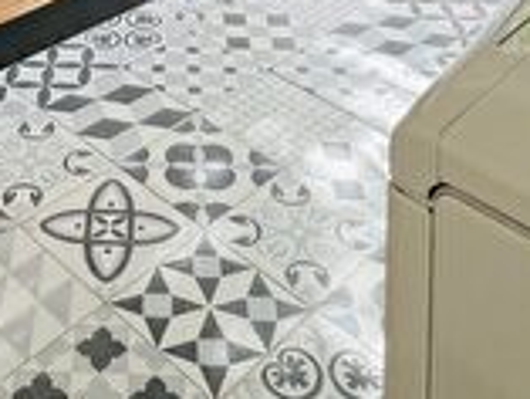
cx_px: 135
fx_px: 889
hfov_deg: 32.6
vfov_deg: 16.7
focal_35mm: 58
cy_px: -458
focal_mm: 1.57
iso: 50
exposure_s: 1/99
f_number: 1.8
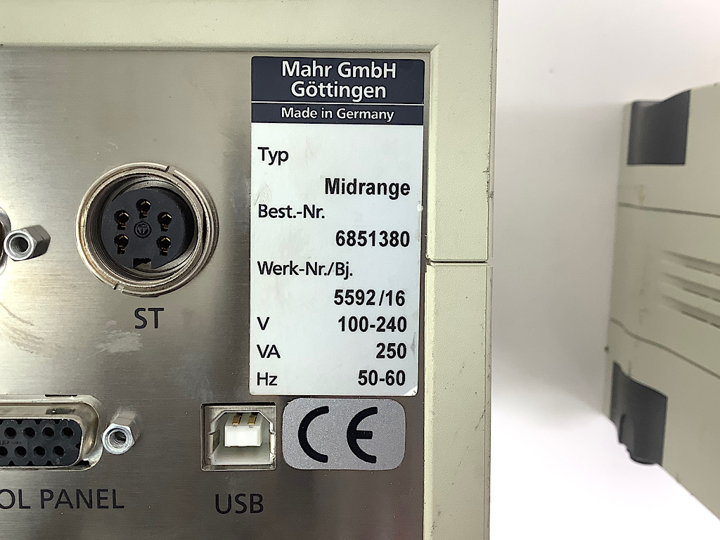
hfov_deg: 51.3
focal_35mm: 36
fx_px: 749
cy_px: 231
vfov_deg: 39.6
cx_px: 351
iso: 80
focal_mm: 3.3
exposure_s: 1/50
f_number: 2.4
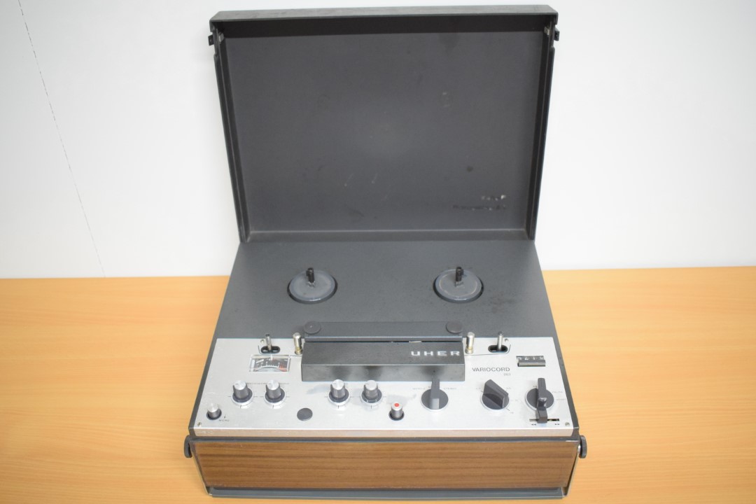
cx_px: 378
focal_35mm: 33
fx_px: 693
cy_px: 252
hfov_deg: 57.2
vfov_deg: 40.0
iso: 2800
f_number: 4
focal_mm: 22
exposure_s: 1/125
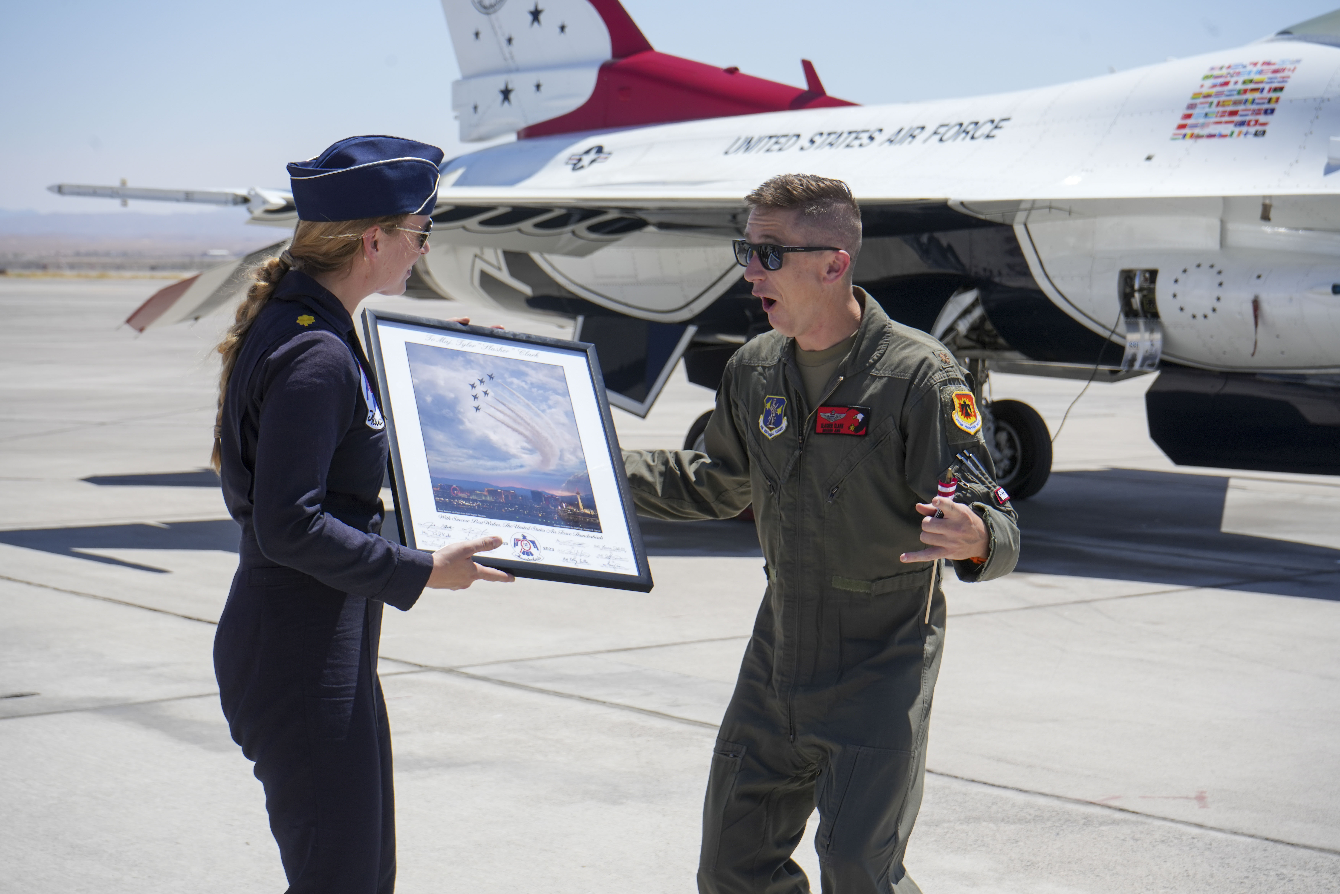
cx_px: 670
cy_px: 447
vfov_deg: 19.5
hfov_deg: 28.8
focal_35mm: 70
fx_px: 2605
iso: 250
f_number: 9
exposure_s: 1/640
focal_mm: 70
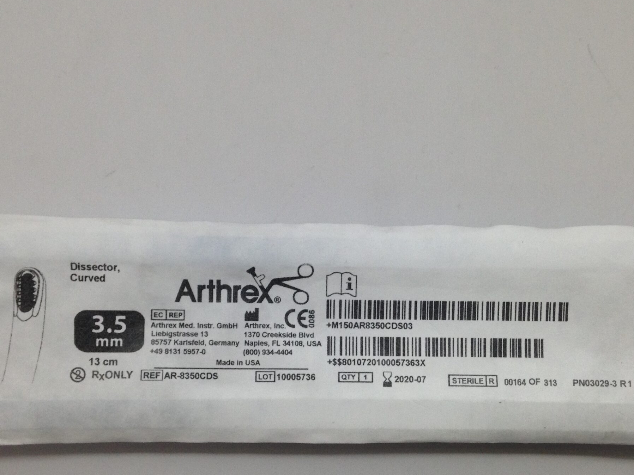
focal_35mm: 47
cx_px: 322
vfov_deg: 30.7
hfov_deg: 40.4
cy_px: 311
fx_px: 861
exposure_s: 1/120
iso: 100
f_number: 2.4
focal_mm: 4.12
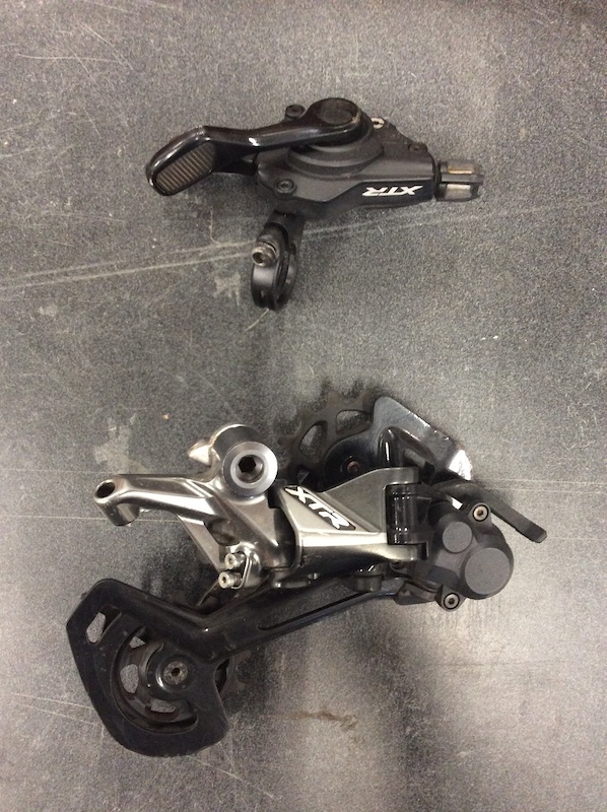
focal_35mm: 32
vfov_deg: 56.9
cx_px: 304
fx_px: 750
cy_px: 406
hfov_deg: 44.1
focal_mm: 3.3
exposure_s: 1/24
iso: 125
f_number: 2.4
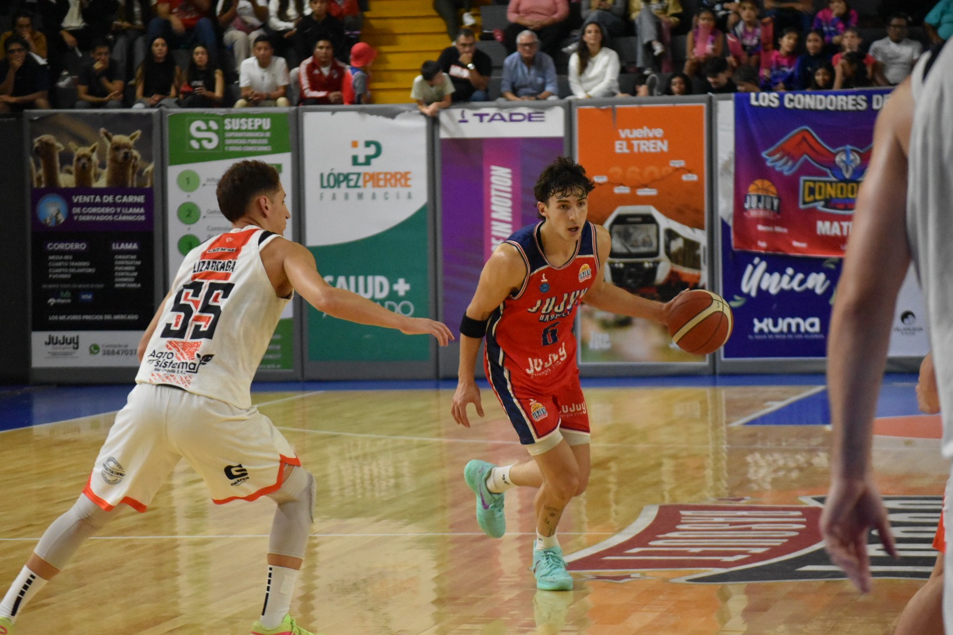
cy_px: 318
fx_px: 3573
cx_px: 476
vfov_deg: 10.2
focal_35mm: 135
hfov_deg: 15.2
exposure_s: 1/1250
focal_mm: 90
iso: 6400
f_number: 5
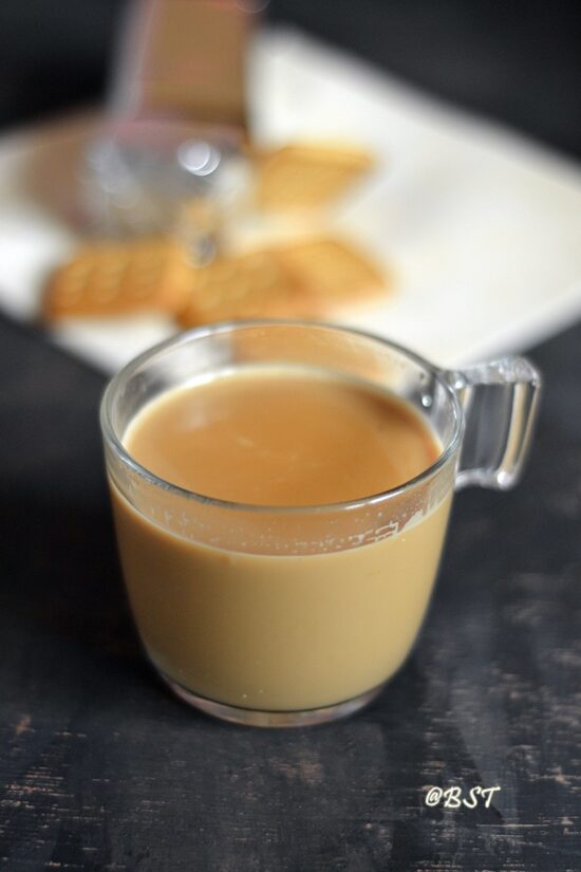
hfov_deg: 18.2
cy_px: 436
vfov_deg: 27.0
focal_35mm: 75
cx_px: 290
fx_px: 1815
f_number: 1.8
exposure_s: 1/60
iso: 560
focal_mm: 50
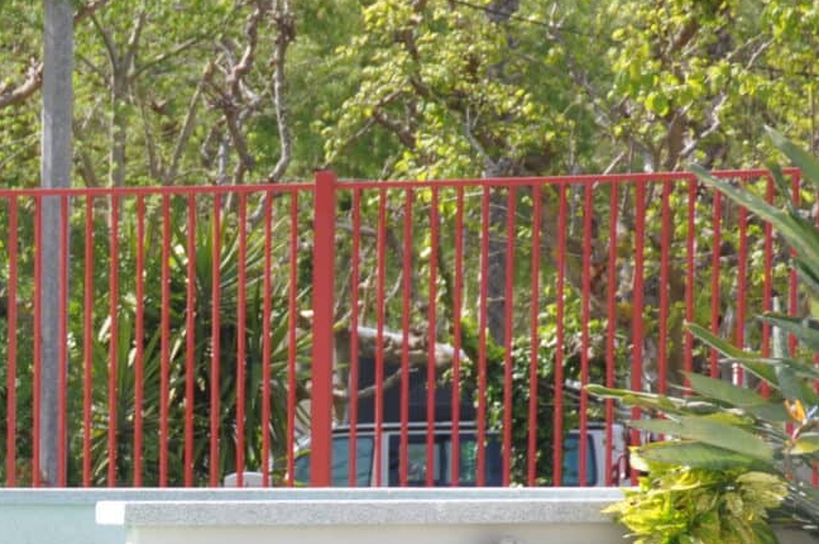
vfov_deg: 4.1
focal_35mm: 332
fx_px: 7542
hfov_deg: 6.1
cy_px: 692
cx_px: -411
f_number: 5.6
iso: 200
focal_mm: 70
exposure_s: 1/500
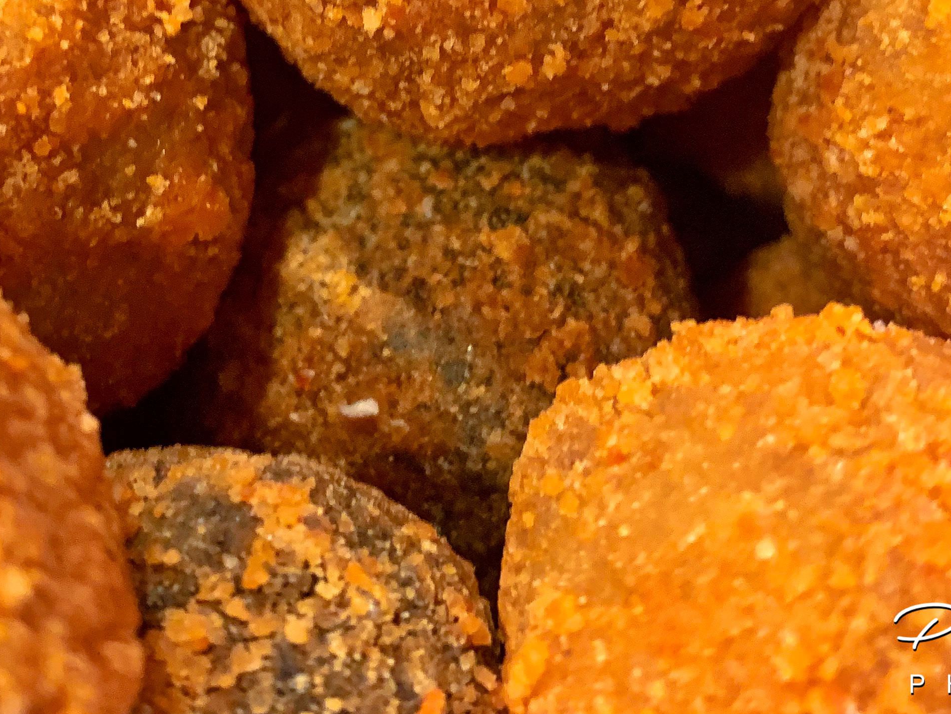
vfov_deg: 25.0
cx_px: 356
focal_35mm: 55
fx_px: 1511
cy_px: -36
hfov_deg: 34.7
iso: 250
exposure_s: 1/40
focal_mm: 4.25
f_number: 1.8
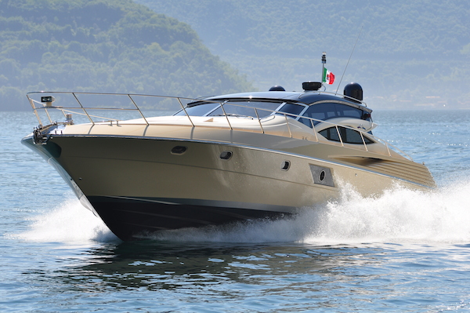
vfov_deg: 6.3
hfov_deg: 9.5
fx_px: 2837
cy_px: 156
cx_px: 235
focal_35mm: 218
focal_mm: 145
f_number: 5
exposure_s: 1/1600
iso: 200
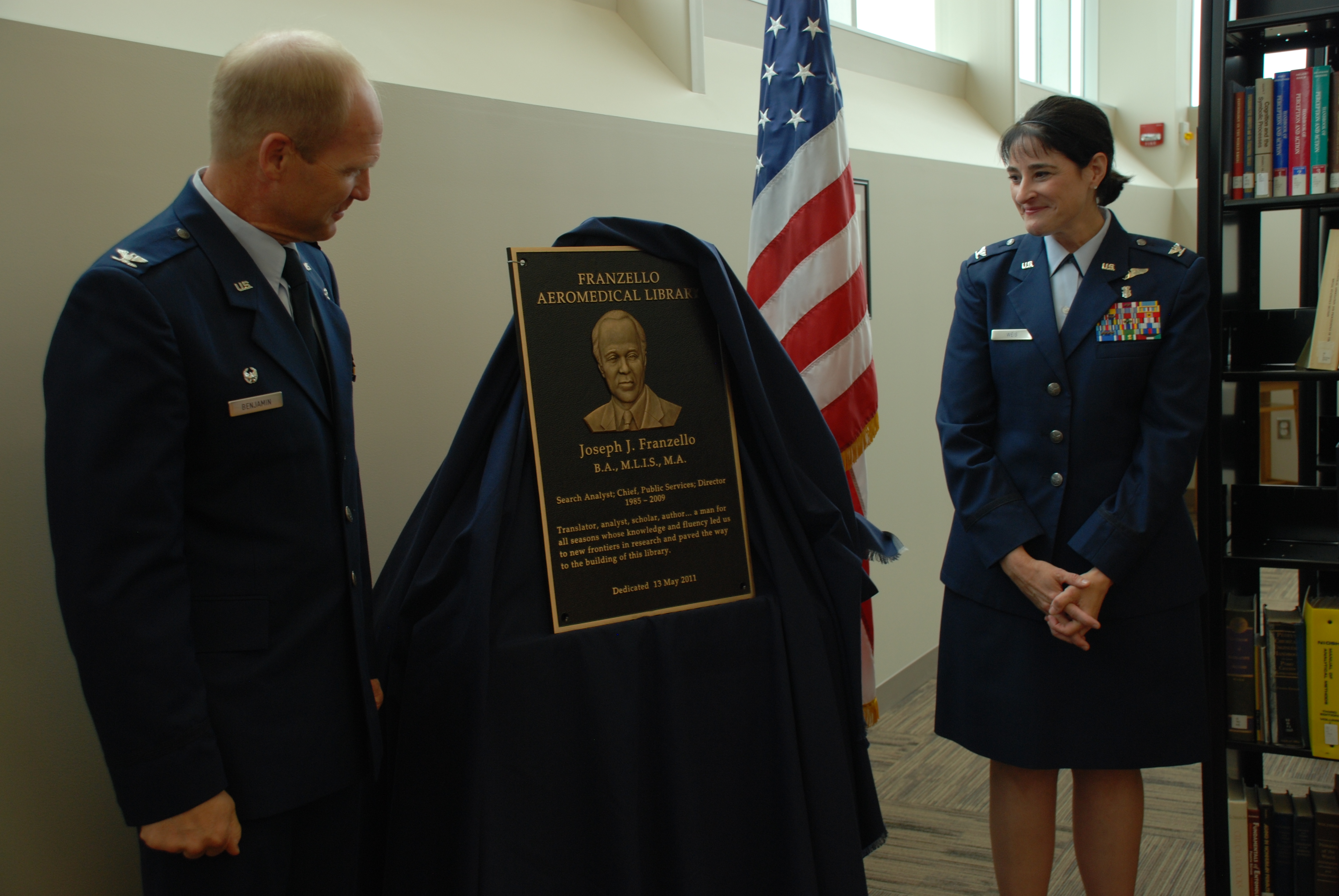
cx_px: 670
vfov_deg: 32.0
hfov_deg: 46.3
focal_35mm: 42
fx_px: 1564
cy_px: 448
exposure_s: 1/60
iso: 200
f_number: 5
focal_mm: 28
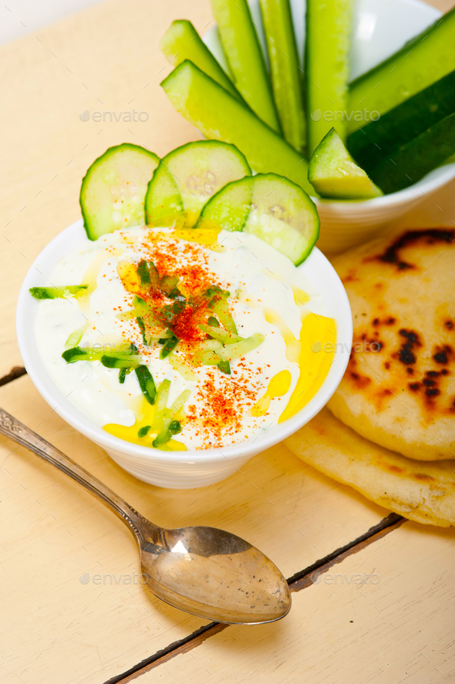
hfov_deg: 13.0
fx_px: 1994
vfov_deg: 19.5
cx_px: 228
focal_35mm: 105
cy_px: 342
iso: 200
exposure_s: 1/200
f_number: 11
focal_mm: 105
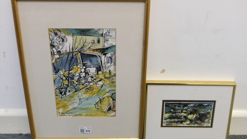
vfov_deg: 28.4
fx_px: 275
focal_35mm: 42
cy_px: 66
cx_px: 124
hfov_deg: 48.4
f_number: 4
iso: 6400
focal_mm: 26.6
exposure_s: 1/125
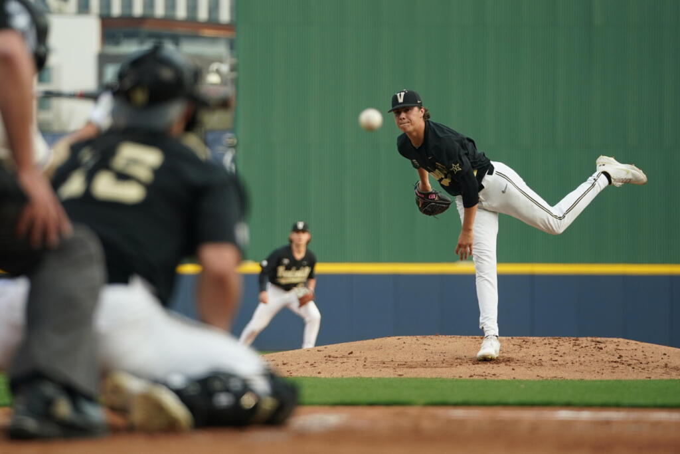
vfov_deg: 5.1
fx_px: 5063
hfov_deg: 7.7
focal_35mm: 268
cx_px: 340
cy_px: 227
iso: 500
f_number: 2.8
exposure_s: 1/1000
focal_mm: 179
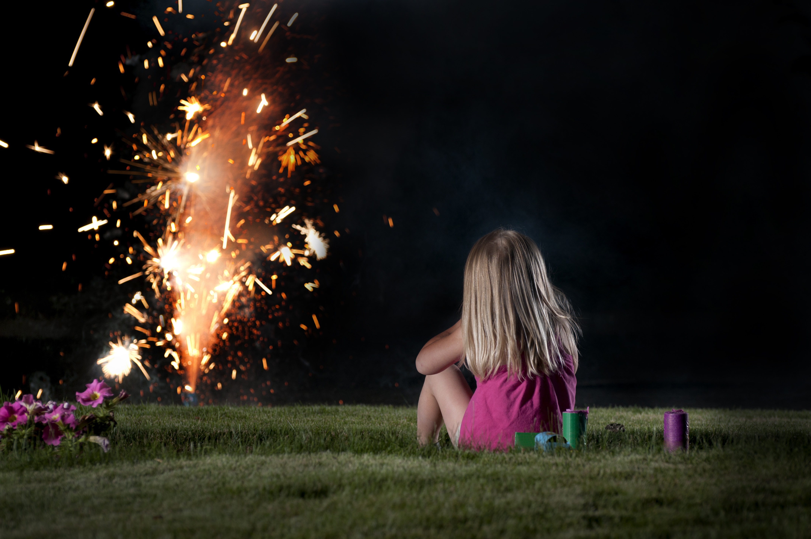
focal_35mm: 183
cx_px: 406
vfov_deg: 7.5
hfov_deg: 11.2
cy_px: 270
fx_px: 4118
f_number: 5
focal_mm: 122
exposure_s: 1/60
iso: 200
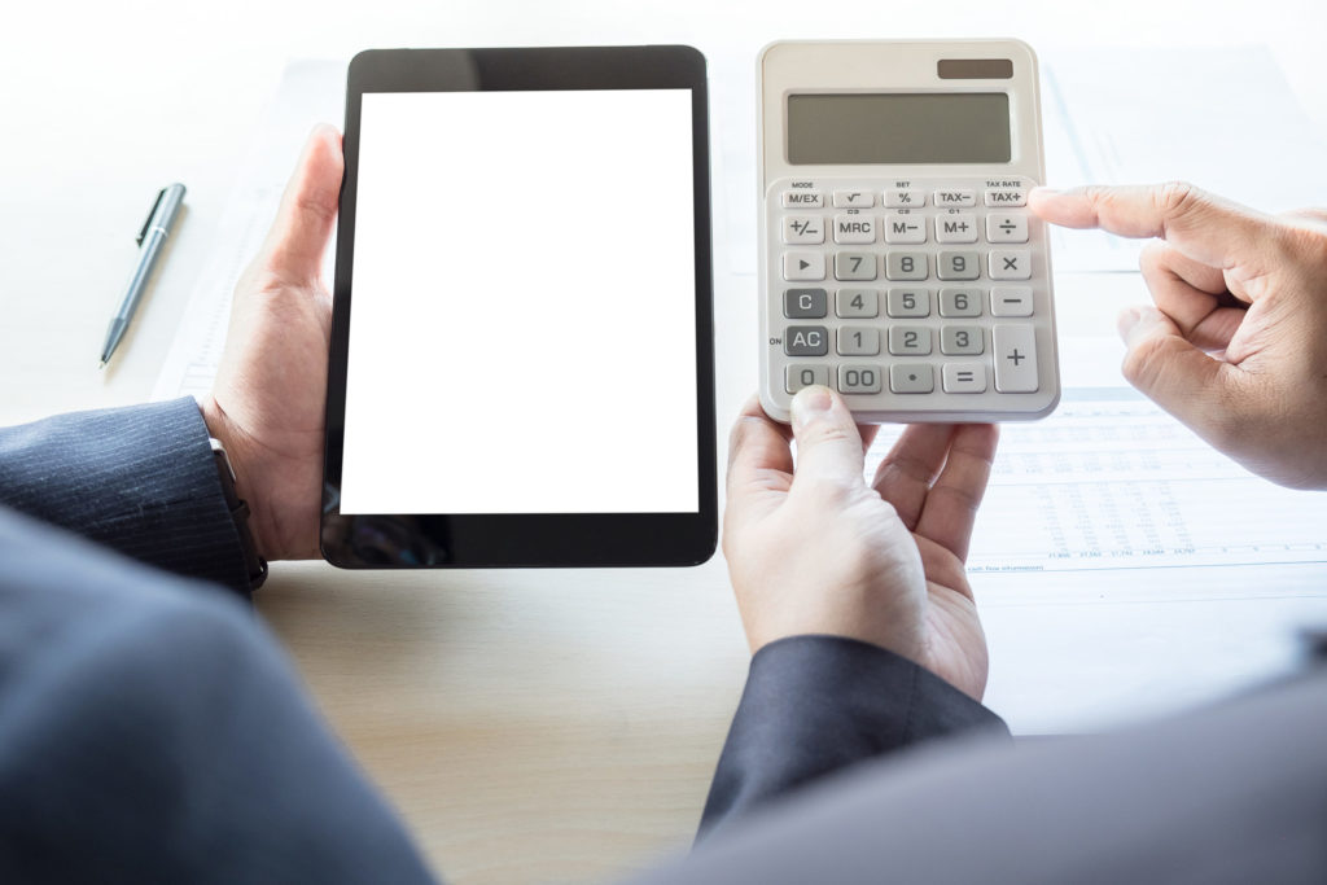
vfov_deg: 31.9
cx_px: 664
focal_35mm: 42
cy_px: 442
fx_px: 1548
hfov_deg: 46.4
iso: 400
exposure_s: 1/50
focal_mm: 27.7
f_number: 4
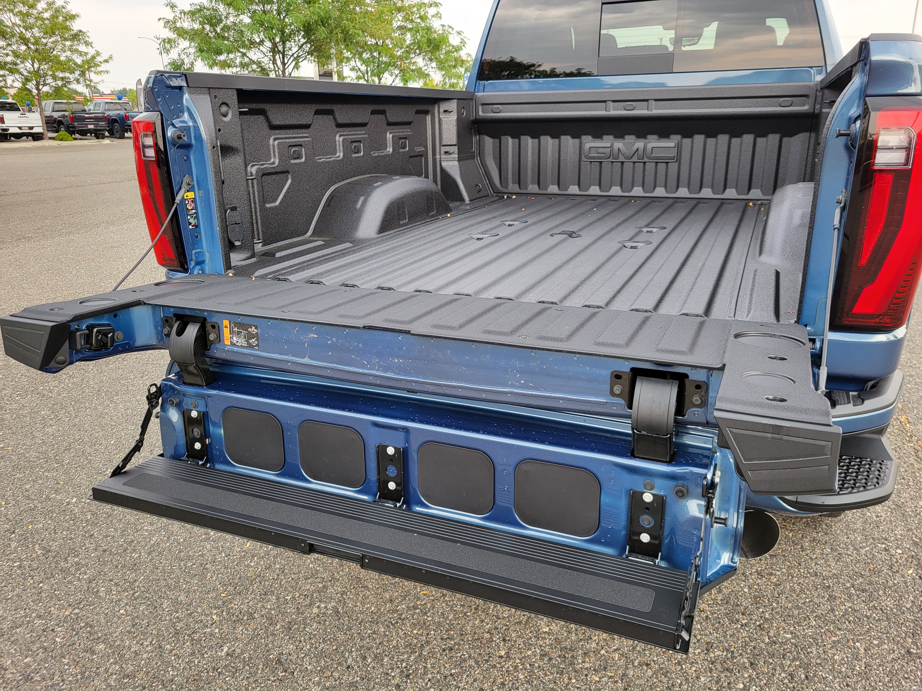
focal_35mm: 26
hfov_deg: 67.3
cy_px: 346
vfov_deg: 53.1
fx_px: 693
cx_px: 461
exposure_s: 1/144
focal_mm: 5.4
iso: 40
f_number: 1.8
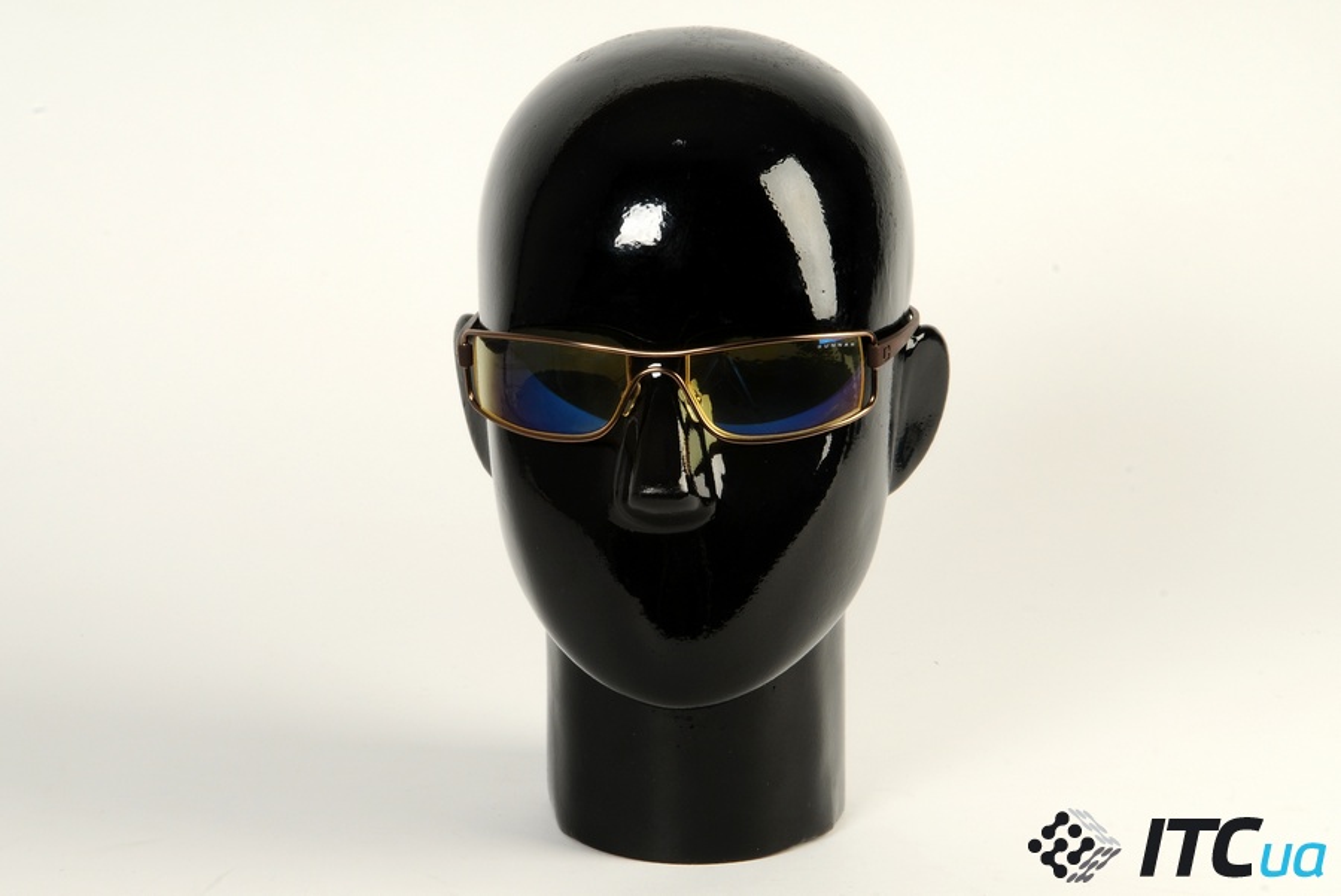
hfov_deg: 28.0
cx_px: 670
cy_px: 448
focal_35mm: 72
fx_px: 2685
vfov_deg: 19.0
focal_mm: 48
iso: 200
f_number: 20
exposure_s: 1/60
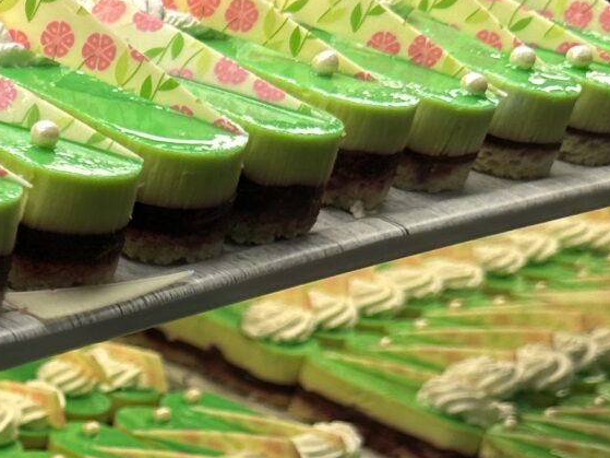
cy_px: 582
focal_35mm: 110
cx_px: -327
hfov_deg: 16.2
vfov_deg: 13.0
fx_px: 1938
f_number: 1.78
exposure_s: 1/268
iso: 80
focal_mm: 6.86
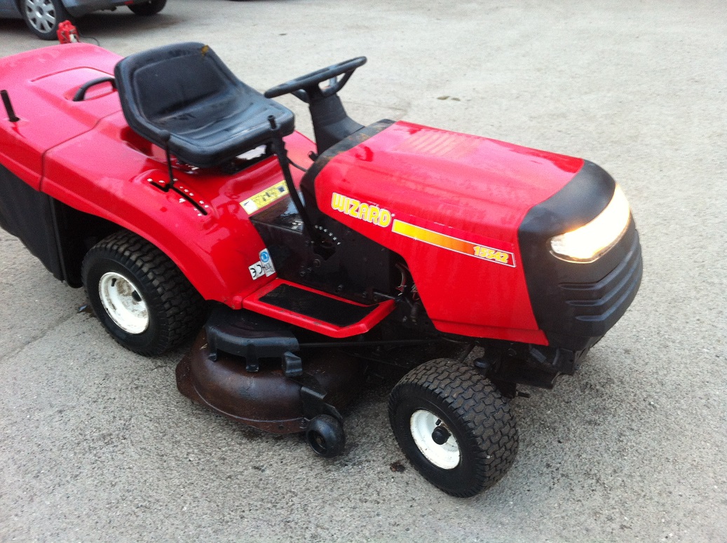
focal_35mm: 35
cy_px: 272
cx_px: 364
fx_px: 734
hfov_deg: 52.7
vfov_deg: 40.6
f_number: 2.8
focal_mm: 3.85
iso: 125
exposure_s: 1/15
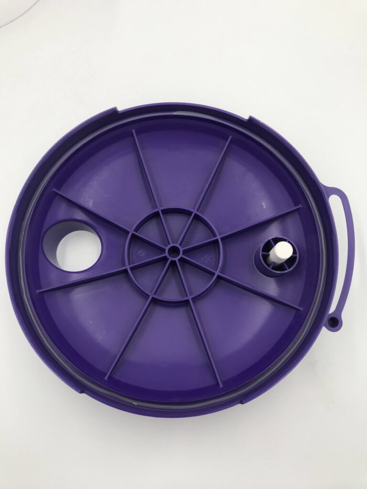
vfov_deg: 63.4
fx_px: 396
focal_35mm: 28
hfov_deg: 49.7
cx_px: 184
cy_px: 244
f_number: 1.8
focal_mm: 3.99
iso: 25
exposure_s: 1/60
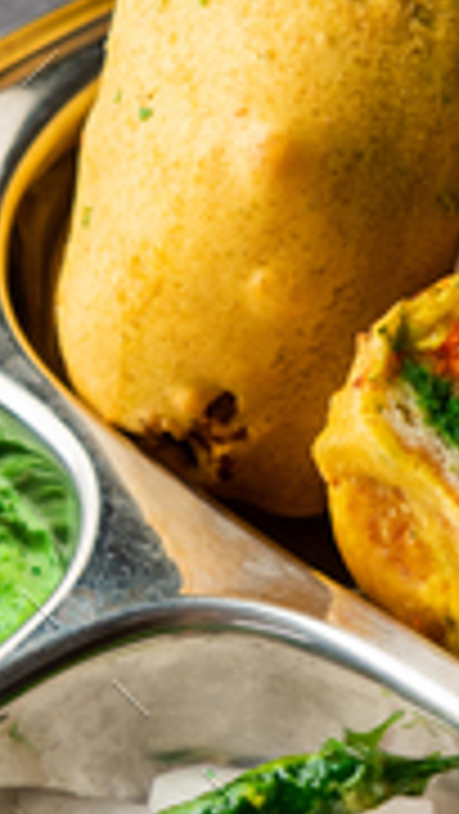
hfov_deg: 5.9
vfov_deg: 10.5
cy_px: 549
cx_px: 423
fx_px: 4429
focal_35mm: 205
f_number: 6.3
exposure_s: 1/125
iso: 100
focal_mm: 60
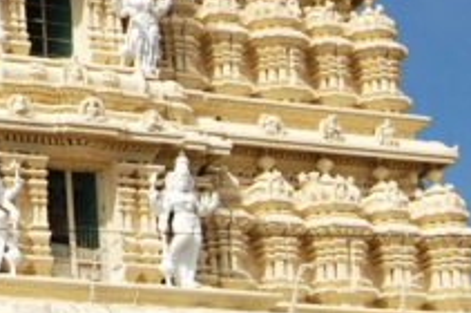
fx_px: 1711
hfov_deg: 14.9
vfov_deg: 10.3
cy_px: -59
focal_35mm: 131
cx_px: -163
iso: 200
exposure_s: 1/1000
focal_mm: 18
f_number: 8
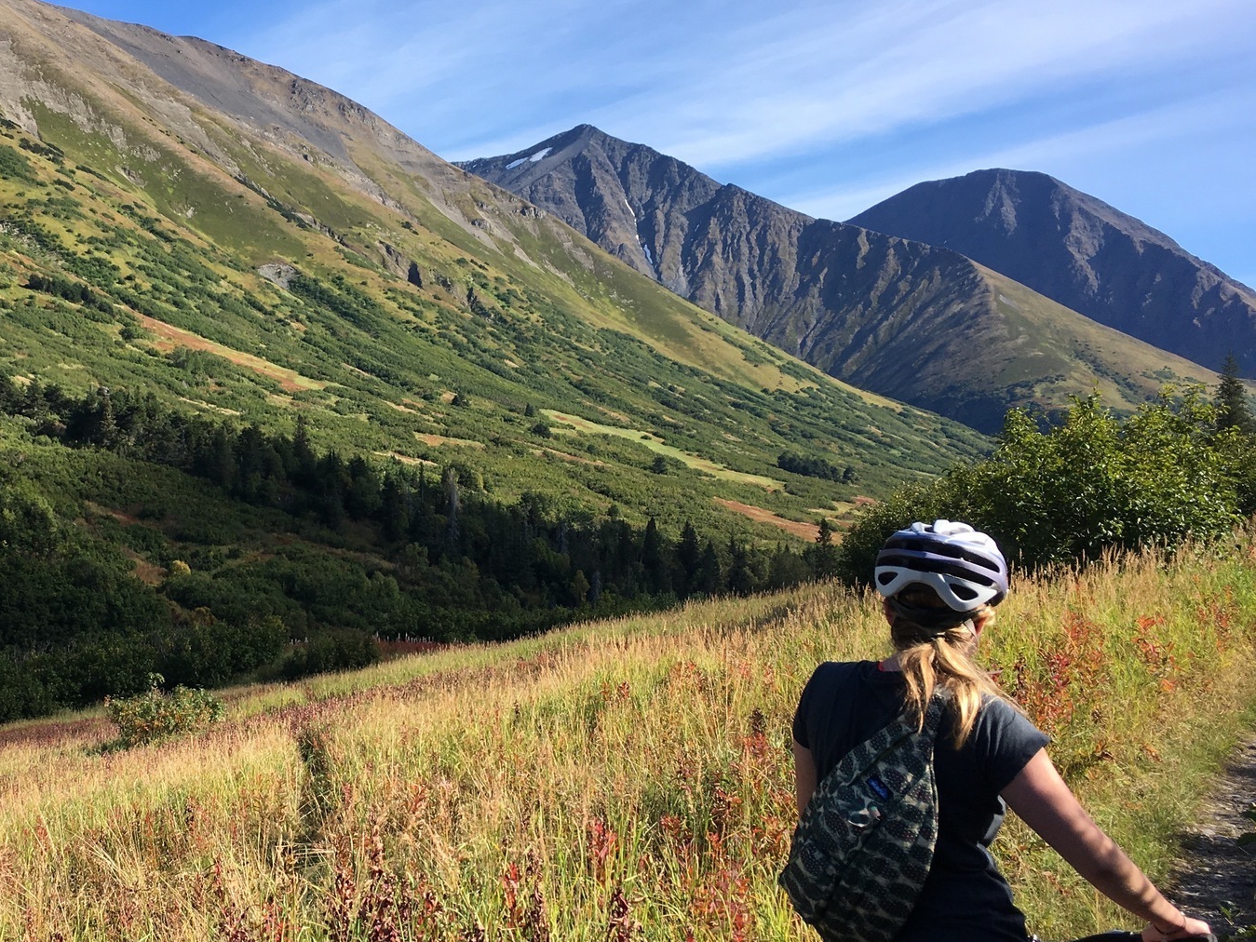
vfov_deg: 33.5
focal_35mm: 43
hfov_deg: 42.6
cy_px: 542
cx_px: 326
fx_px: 1560
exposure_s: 1/769
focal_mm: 4.15
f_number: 2.2
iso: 25
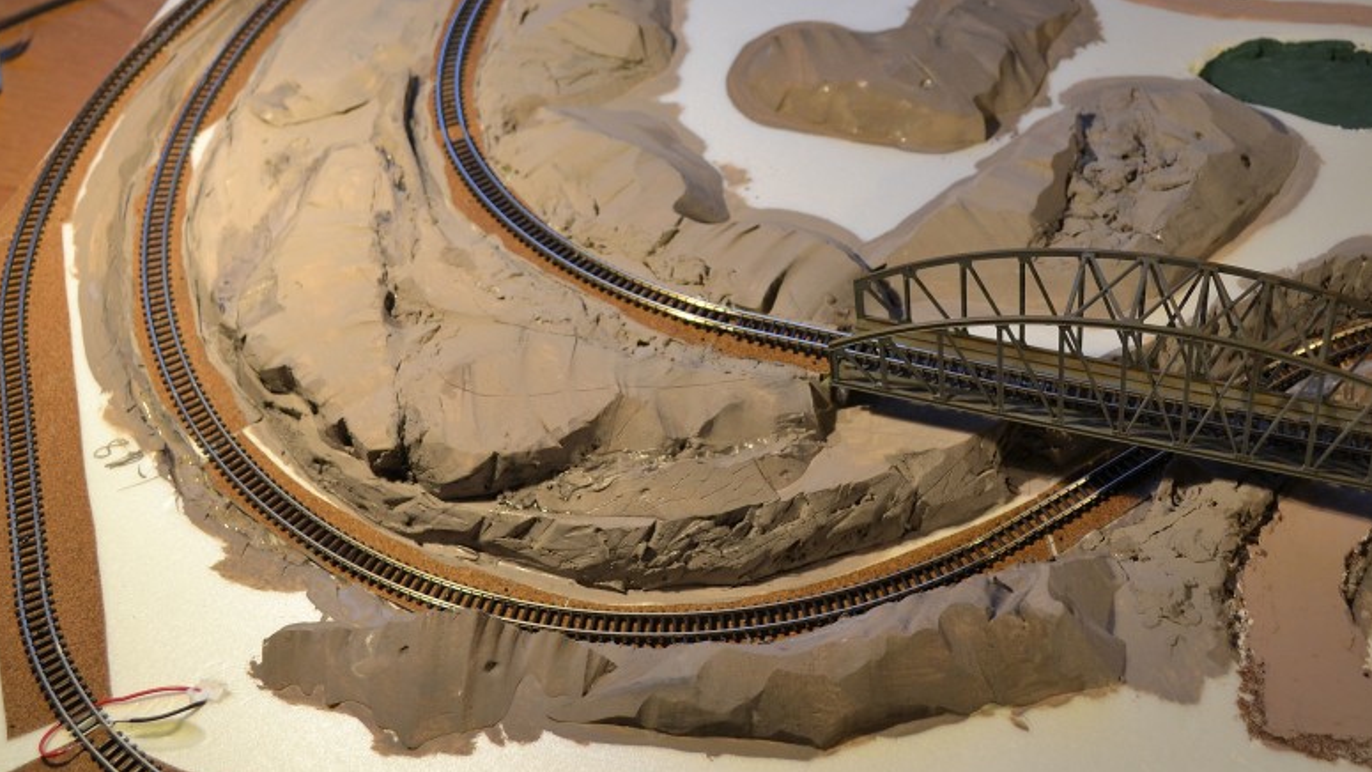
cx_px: 798
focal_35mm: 54
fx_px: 1965
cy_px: 261
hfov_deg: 38.4
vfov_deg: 22.1
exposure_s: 1/40
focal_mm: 26
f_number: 4.2
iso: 400
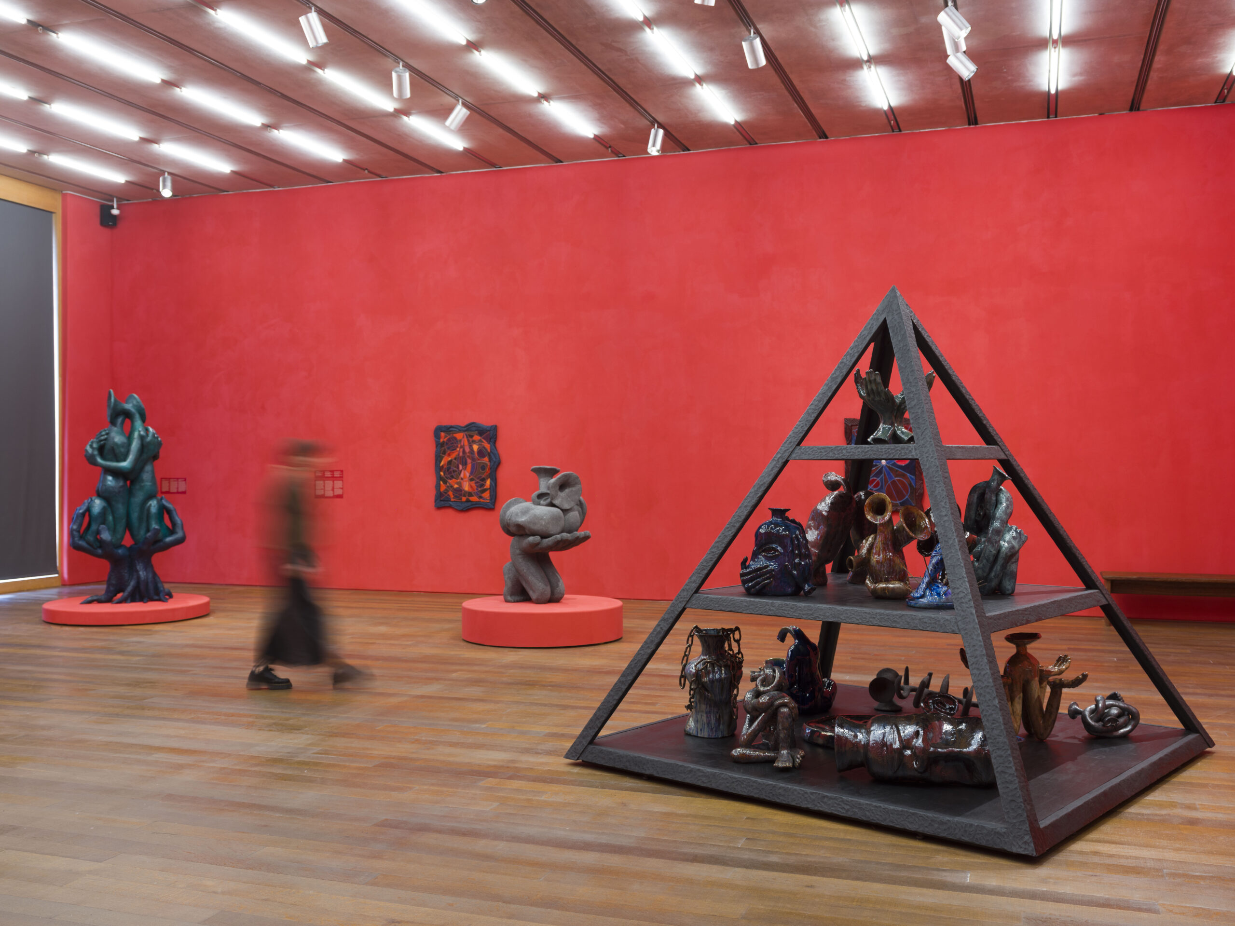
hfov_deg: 55.4
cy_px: 463
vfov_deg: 42.9
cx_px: 618
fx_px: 1177
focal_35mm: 33
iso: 200
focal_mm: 41.8
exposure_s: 1/2.5
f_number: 5
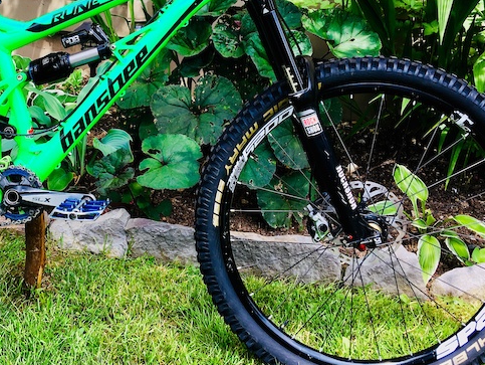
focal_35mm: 48
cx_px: 122
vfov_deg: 29.9
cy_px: 100
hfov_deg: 38.6
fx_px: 673
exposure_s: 1/236
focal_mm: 4.15
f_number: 2.2
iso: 25
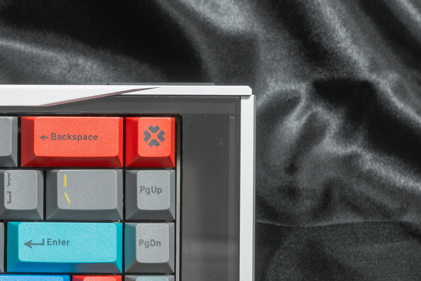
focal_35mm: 251
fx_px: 2933
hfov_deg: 8.0
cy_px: 305
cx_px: -231
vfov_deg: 5.5
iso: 400
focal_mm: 45
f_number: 8
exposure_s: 1/2.5
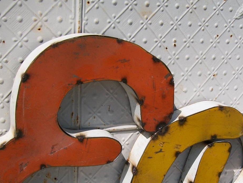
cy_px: 139
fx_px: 414
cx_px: 151
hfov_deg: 32.6
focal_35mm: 59
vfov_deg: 24.5
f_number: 4.8
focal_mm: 6
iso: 80
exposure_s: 1/1000
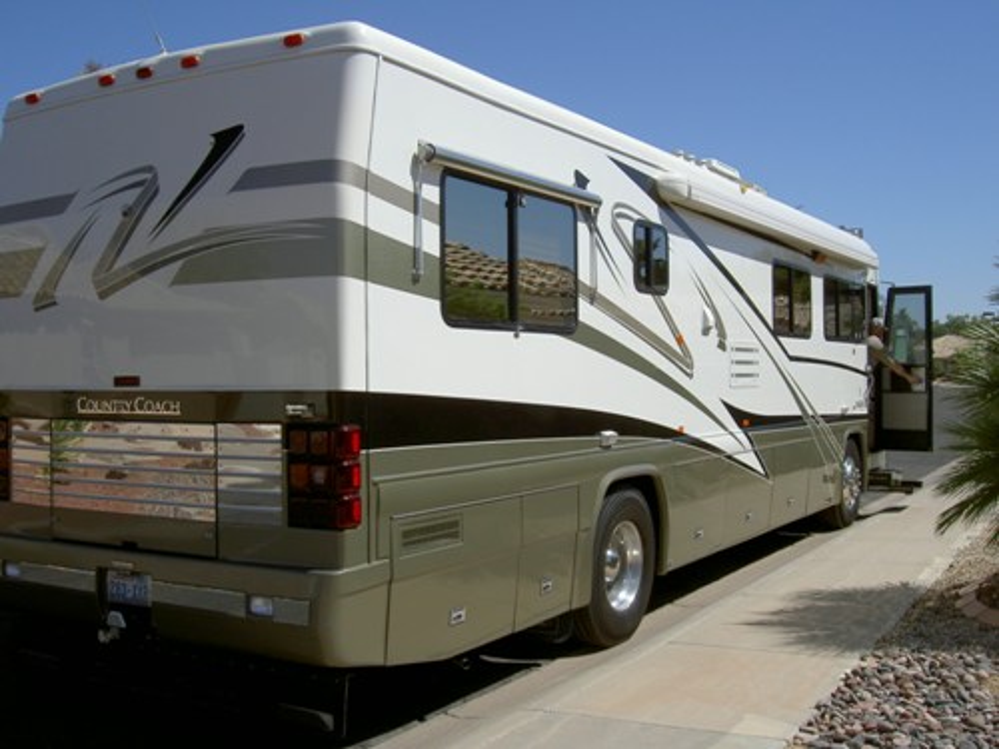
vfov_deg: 36.8
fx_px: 1126
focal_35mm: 39
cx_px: 500
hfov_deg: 47.9
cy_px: 374
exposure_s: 1/1000
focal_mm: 8
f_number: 4.7
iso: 100
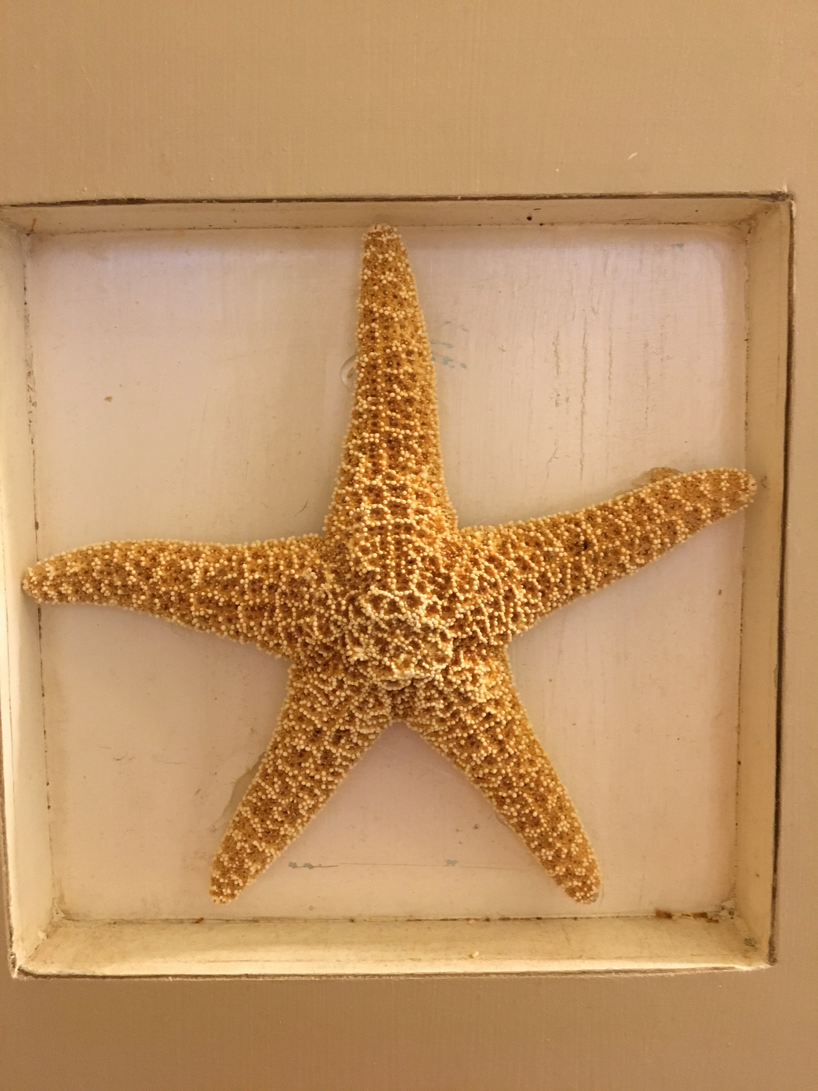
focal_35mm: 29
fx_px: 914
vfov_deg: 61.7
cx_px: 409
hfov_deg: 48.2
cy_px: 546
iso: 200
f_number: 2.2
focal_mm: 4.15
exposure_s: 1/17
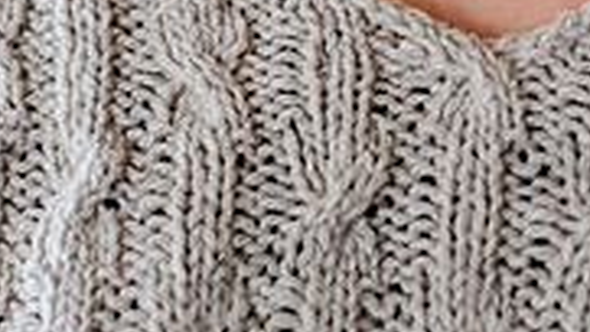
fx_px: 2395
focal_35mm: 153
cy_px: 24
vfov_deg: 7.9
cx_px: 359
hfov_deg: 14.0
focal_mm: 35
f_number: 1.4
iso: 400
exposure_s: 1/60
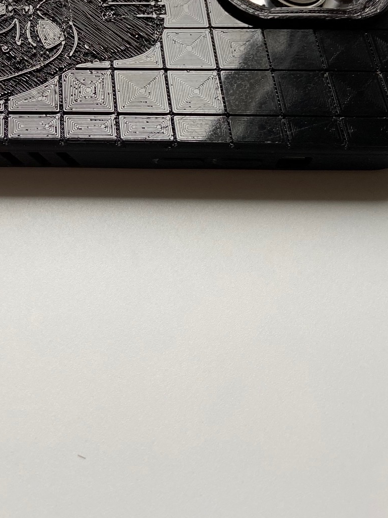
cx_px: 29
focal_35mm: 51
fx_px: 762
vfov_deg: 35.2
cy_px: 47
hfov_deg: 27.4
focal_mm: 4.25
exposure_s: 1/121
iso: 80
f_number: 1.8
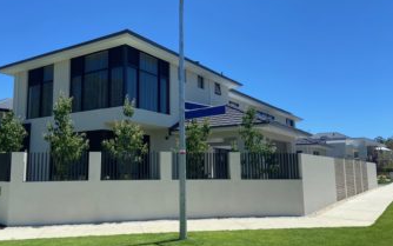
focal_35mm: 33
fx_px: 354
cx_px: 166
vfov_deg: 38.4
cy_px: 124
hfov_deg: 57.9
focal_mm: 4.25
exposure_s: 1/2625
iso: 32
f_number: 1.8
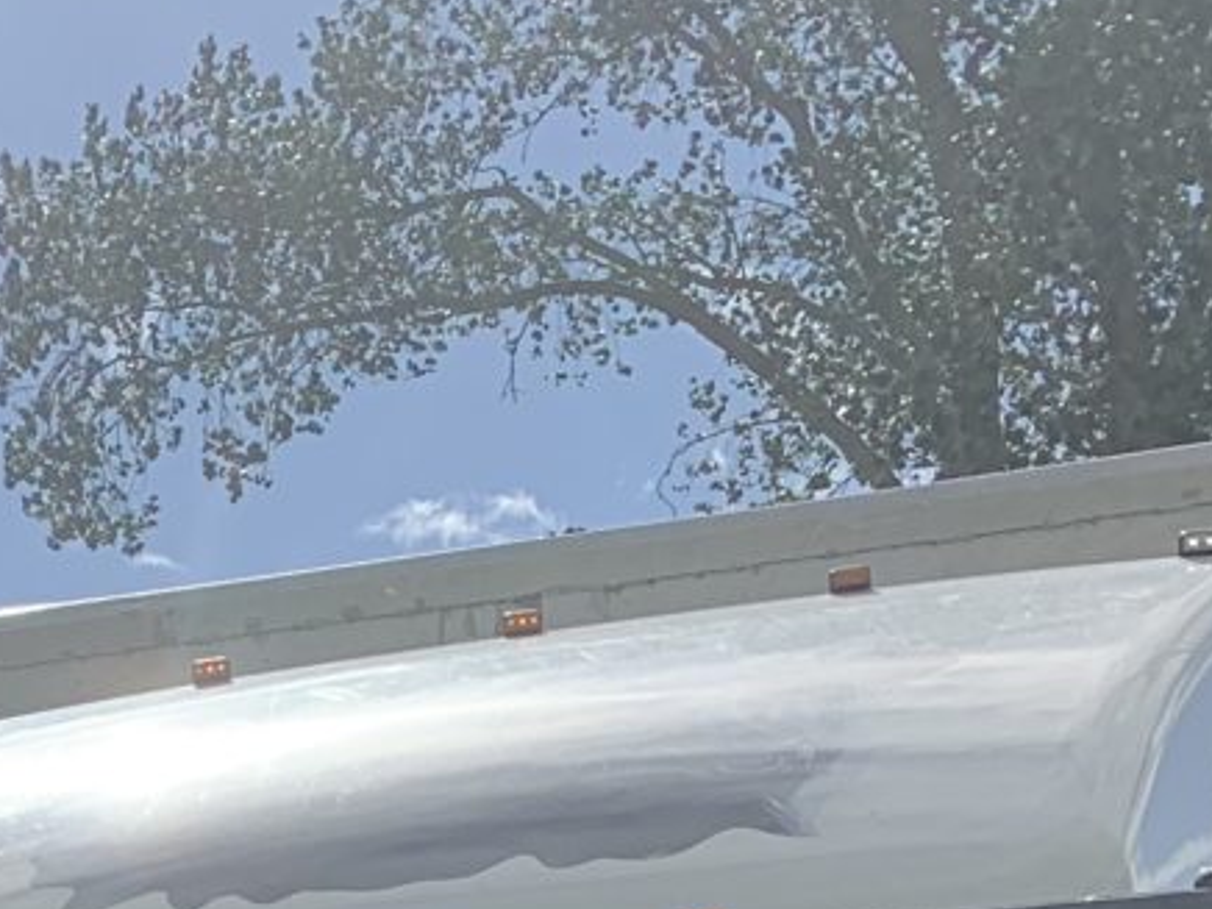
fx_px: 4272
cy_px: 2104
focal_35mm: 122
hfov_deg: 14.4
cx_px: -909
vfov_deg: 10.6
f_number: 1.8
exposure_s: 1/3185
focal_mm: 4.25
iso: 25
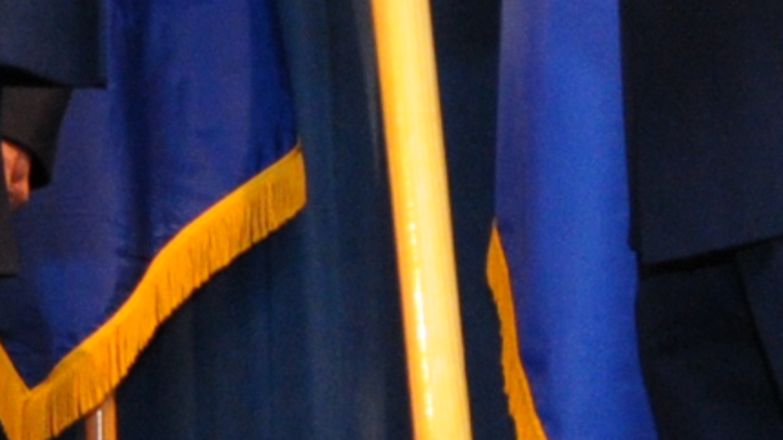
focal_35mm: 211
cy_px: -131
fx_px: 4379
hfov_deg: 10.1
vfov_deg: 5.7
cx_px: -156
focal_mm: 18
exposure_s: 1/60
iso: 640
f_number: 3.5
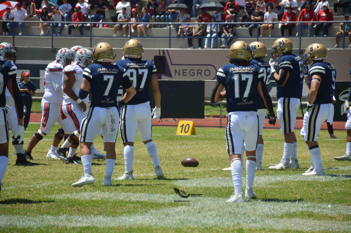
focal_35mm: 210
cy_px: 116
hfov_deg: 9.8
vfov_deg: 6.5
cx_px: 176
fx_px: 2046
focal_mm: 140
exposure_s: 1/1600
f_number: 5.6
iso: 400
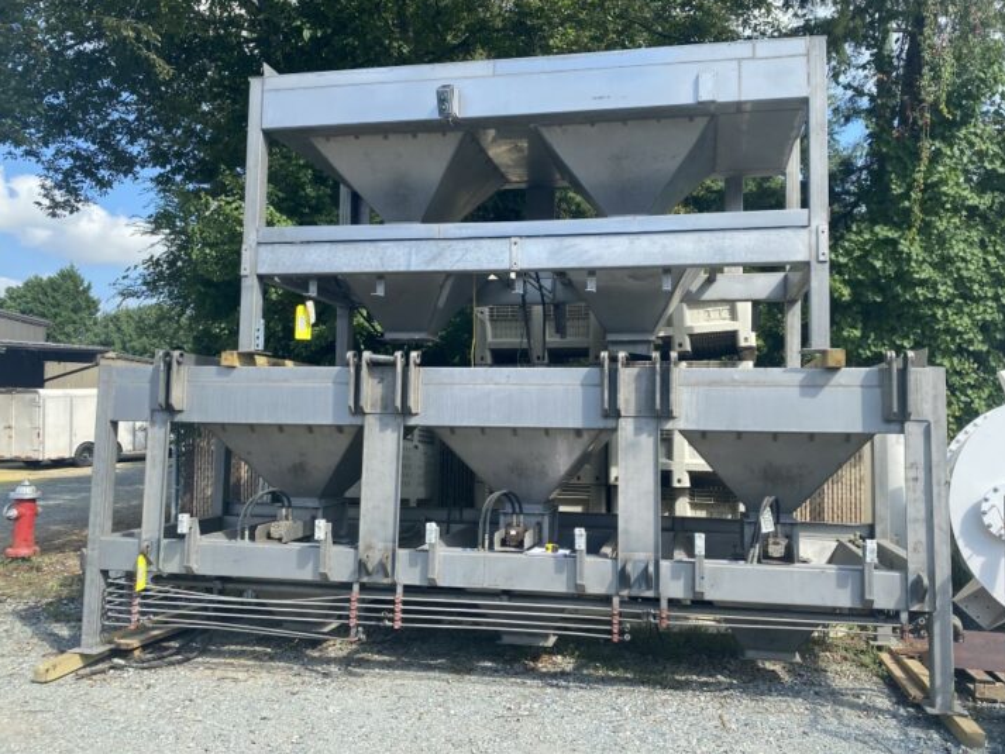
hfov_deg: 63.4
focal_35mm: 28
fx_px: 813
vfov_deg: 49.7
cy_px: 350
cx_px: 540
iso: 32
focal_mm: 4.25
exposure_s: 1/1147
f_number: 1.8
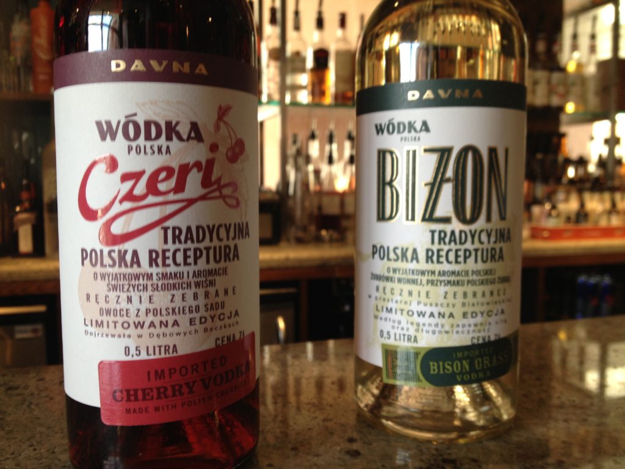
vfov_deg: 40.7
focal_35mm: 35
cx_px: 312
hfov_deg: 52.6
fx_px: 632
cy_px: 234
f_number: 2.4
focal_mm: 4.28
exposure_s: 1/20
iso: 50
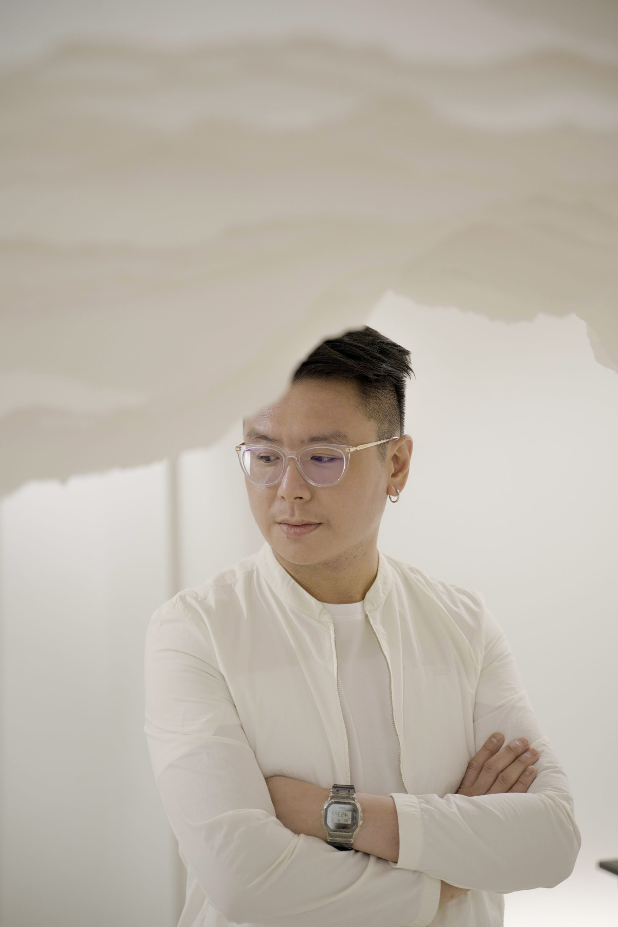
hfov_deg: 22.3
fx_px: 1570
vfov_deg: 32.9
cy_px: 464
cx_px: 309
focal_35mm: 61
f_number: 2.8
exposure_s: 1/100
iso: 2000
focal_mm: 61
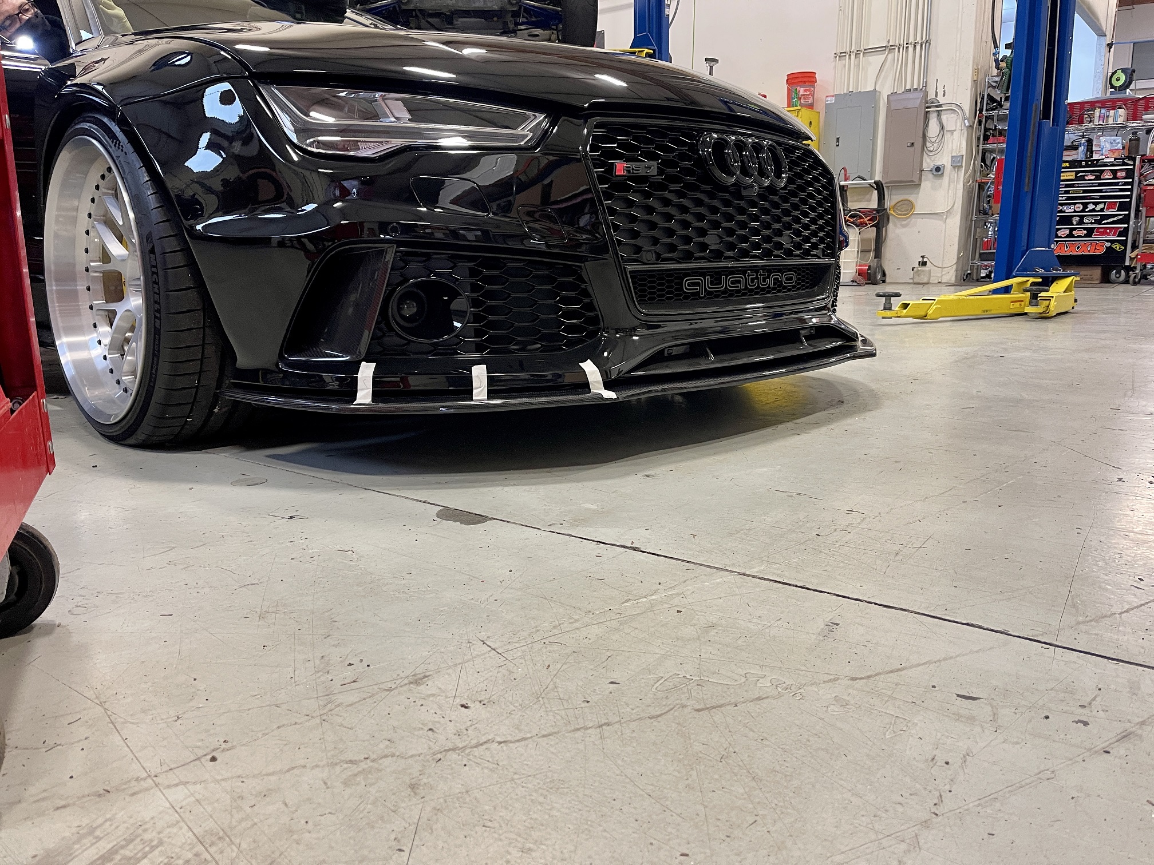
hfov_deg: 67.3
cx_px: 577
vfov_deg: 53.1
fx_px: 867
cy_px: 432
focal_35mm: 26
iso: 250
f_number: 1.6
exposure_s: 1/60
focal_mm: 5.1
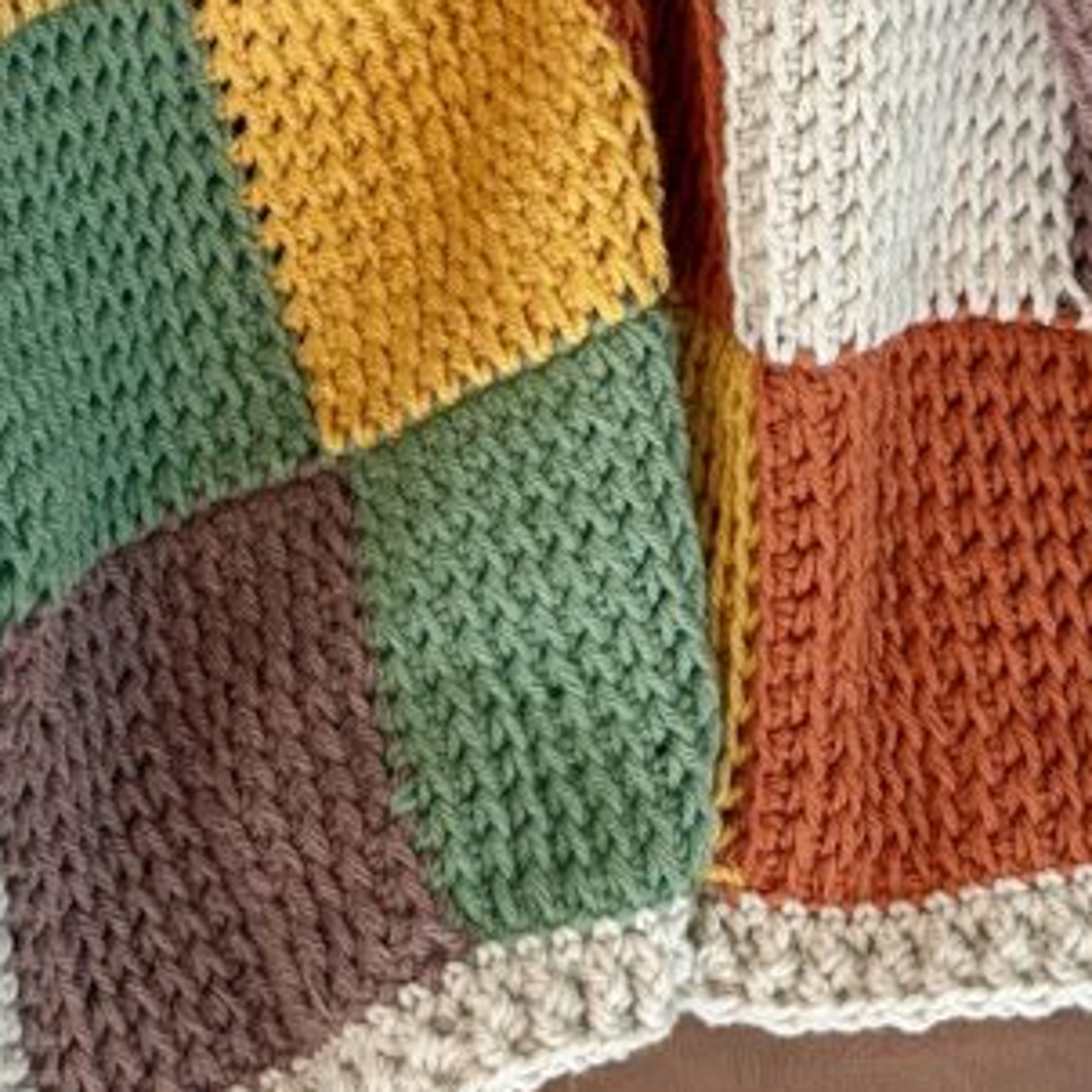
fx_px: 2605
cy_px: 159
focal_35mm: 73
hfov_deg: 23.6
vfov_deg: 23.2
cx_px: 698
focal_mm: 5.96
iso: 250
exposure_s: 1/60
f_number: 1.6
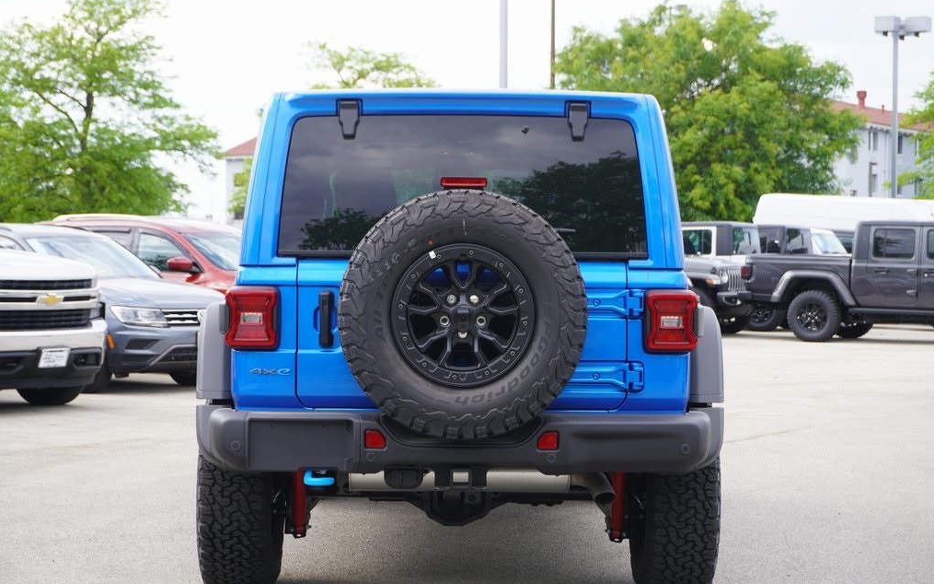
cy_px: 299
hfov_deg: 28.4
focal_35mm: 73
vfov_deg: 18.0
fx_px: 1846
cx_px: 469
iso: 100
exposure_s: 1/80
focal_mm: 47
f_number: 6.3
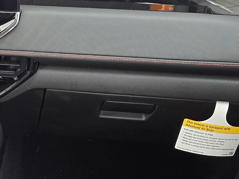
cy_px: 164
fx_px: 566
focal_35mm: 82
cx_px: -86
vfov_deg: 17.7
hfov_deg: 21.2
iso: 200
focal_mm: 6.3
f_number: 1.7
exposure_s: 1/120
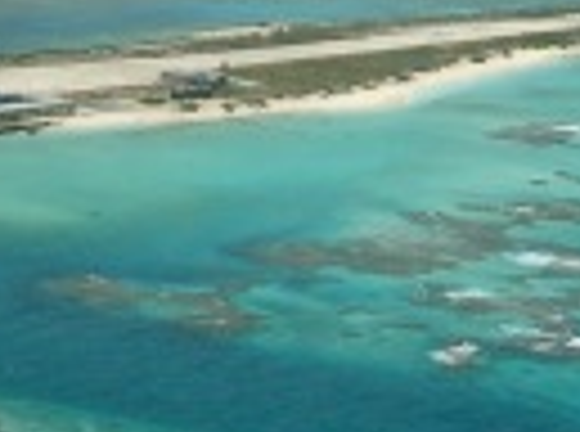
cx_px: 301
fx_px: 1871
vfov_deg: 12.7
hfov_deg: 17.6
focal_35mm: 112
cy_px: -158
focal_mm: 7.5
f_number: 3.2
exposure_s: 1/3200
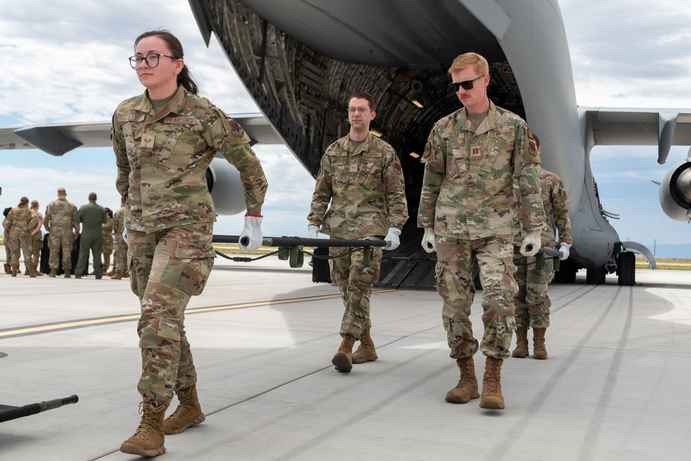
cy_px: 230
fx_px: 883
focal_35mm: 46
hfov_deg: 42.7
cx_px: 346
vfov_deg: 29.2
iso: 100
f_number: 7.1
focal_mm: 31
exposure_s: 1/400
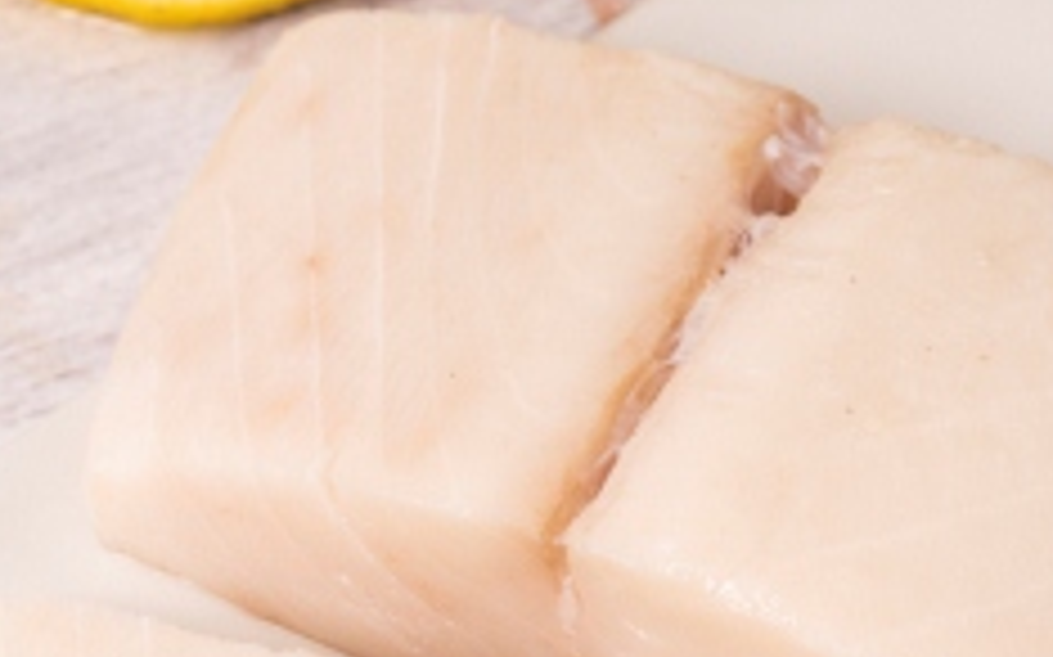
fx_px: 6397
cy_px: 785
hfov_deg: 9.4
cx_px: 518
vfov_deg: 5.9
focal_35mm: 223
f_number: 7.1
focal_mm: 50
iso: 160
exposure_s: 1/200
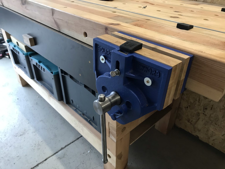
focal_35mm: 28
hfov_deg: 63.4
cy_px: 84
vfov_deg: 49.7
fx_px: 182
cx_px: 112
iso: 64
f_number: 1.8
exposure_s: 1/17
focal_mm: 3.99
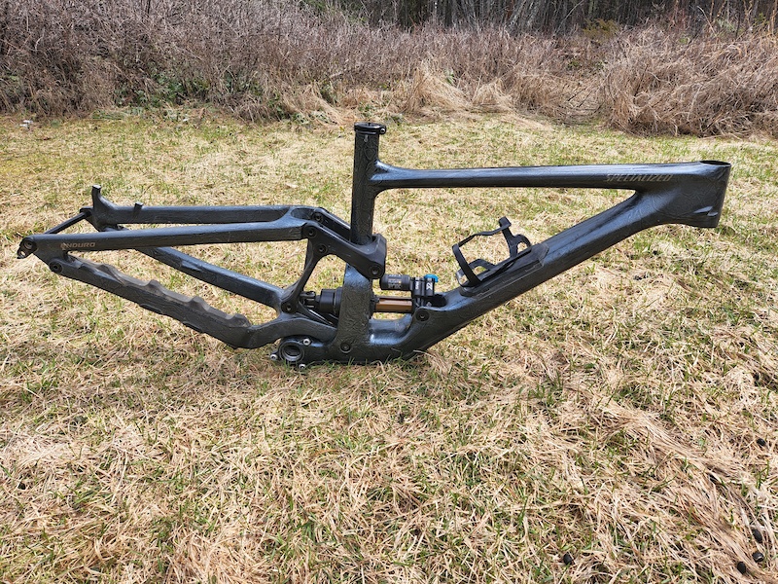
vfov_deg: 58.9
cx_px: 389
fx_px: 517
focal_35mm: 23
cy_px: 292
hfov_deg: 73.9
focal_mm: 5.4
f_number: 1.8
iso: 20
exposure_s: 1/329
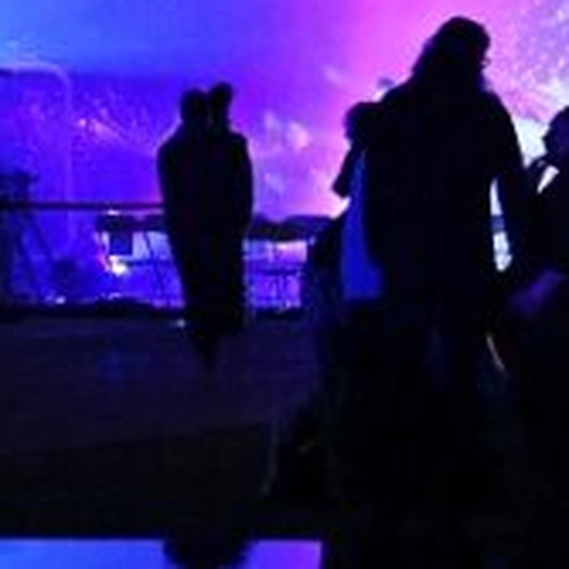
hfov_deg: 4.1
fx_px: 7941
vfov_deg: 4.1
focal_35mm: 427
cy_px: -44
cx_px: 68
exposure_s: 1/50
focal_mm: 70
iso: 16000
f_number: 7.1
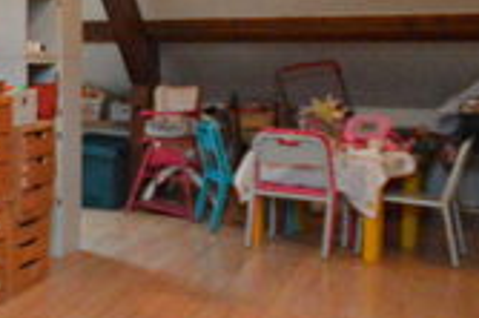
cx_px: -235
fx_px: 837
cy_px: 89
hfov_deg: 24.8
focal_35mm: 63
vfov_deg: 21.4
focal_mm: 10
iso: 2800
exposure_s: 1/60
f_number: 4
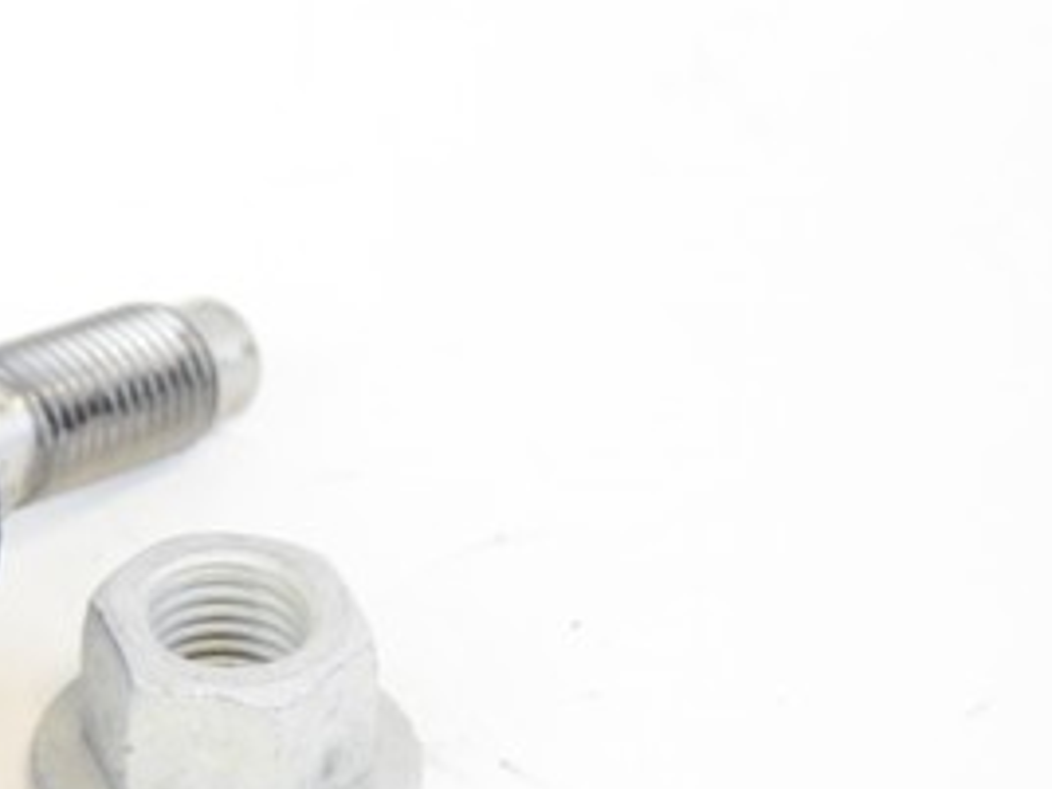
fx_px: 5748
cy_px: 606
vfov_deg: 7.8
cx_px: -133
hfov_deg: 10.3
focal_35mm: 189
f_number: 5.6
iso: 4000
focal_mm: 55
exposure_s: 1/60
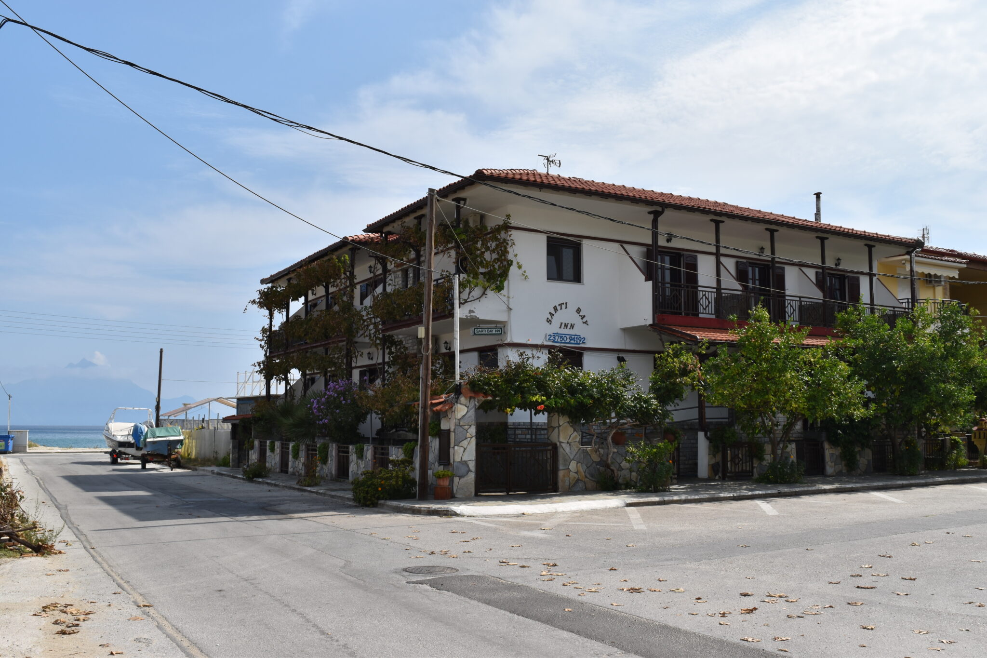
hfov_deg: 53.1
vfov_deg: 36.9
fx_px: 987
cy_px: 329
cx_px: 494
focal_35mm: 36
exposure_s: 1/200
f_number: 13
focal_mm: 24
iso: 100
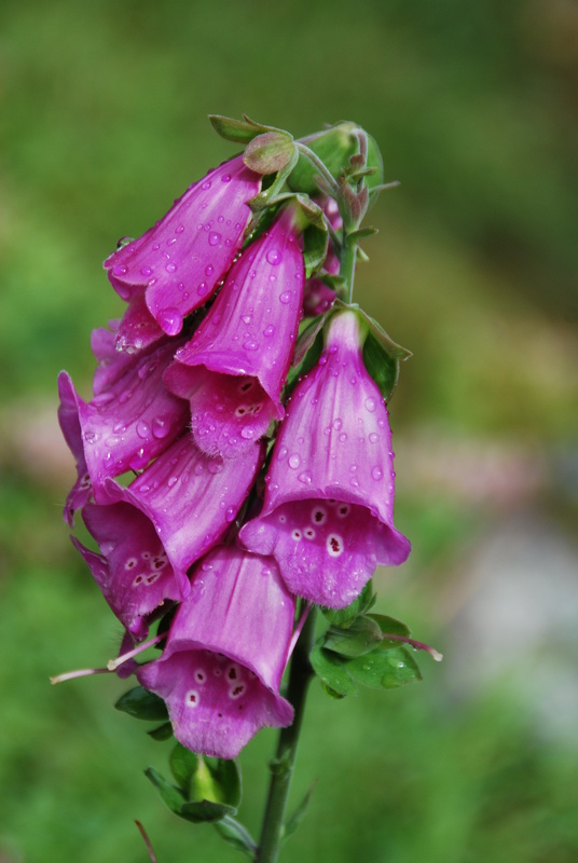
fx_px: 4320
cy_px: 432
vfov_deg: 11.4
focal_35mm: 180
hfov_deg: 7.7
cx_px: 289
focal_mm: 120
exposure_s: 1/320
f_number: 6
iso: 200
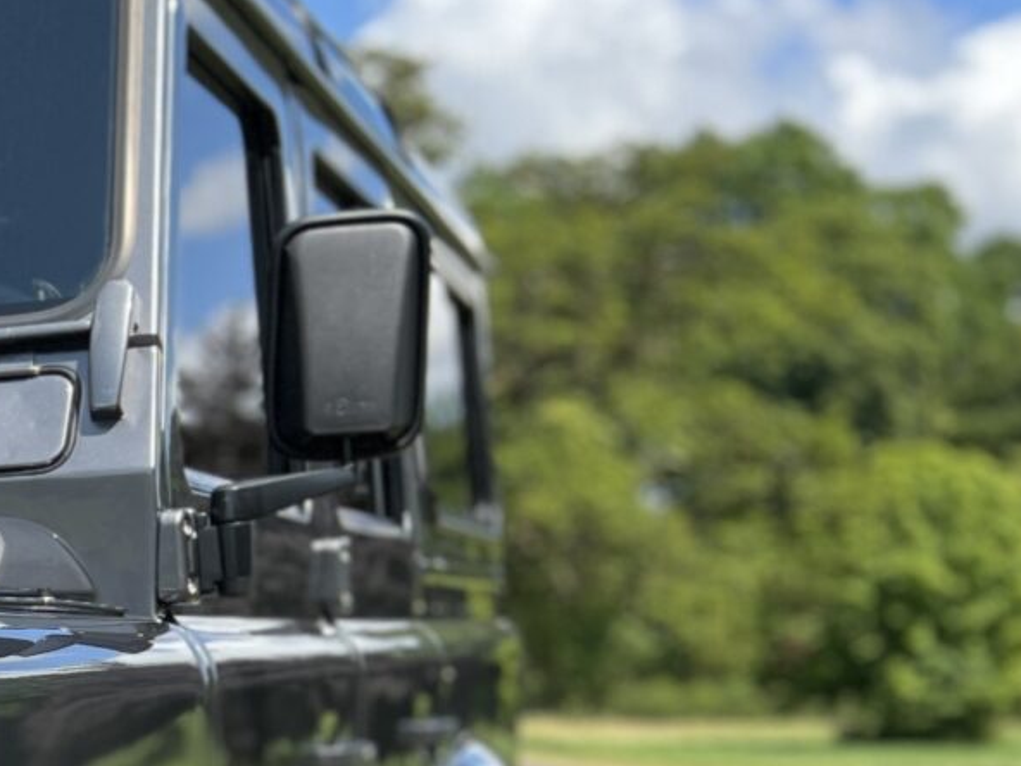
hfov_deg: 18.0
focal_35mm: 90
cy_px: 1044
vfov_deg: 15.5
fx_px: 2655
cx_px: -740
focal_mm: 5.7
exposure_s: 1/1531
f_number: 1.5
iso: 50
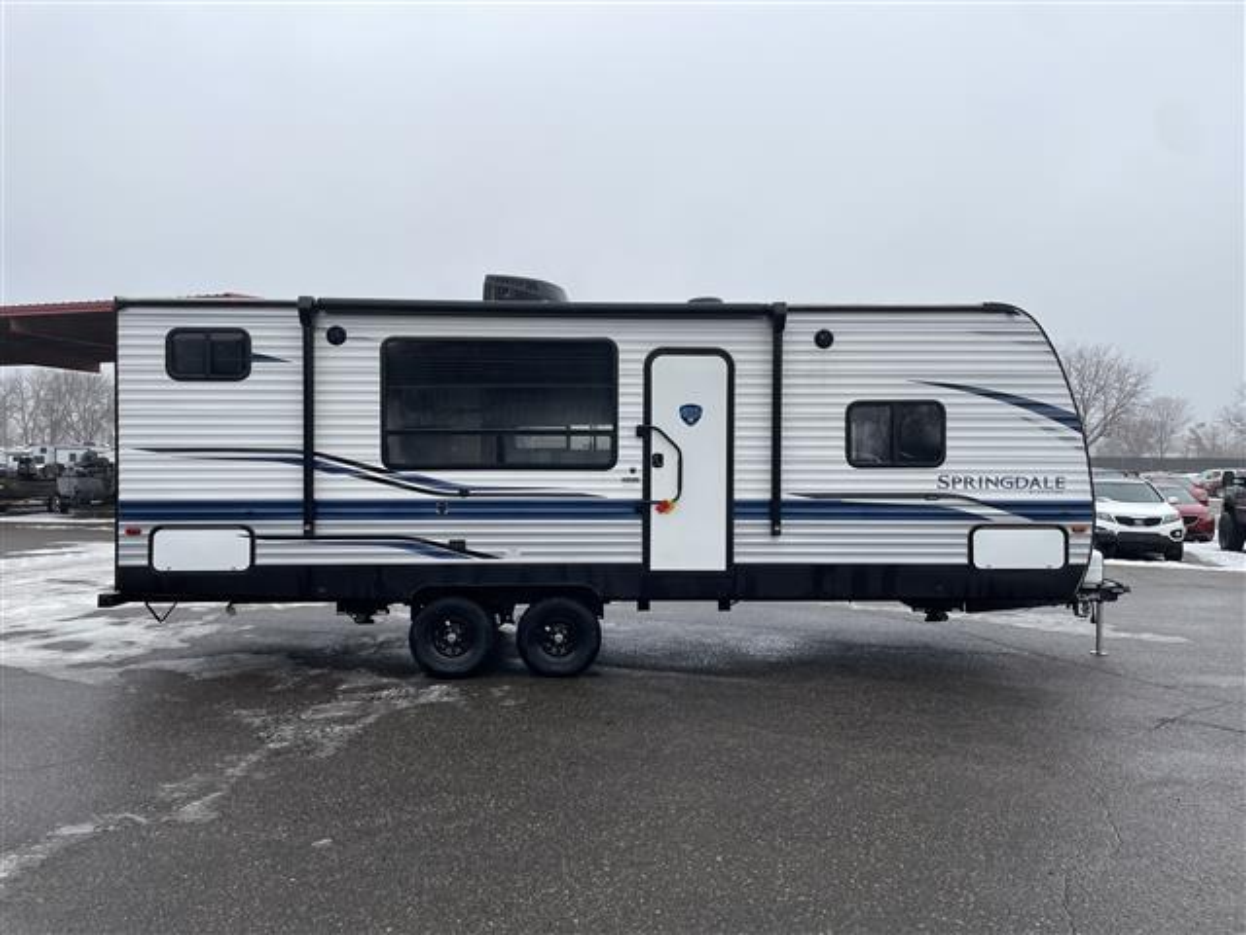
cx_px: 623
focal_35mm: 26
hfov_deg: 67.3
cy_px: 468
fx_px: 936
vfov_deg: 53.1
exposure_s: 1/376
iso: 32
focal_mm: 4.2
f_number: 1.6
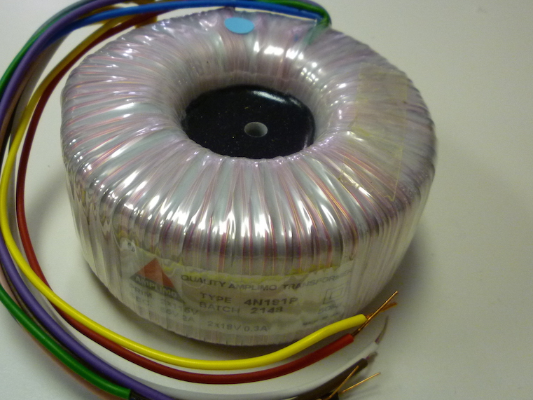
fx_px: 601
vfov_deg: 36.8
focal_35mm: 39
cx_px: 216
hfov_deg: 47.6
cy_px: 188
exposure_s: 1/30
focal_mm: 5.2
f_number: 3.3
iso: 320
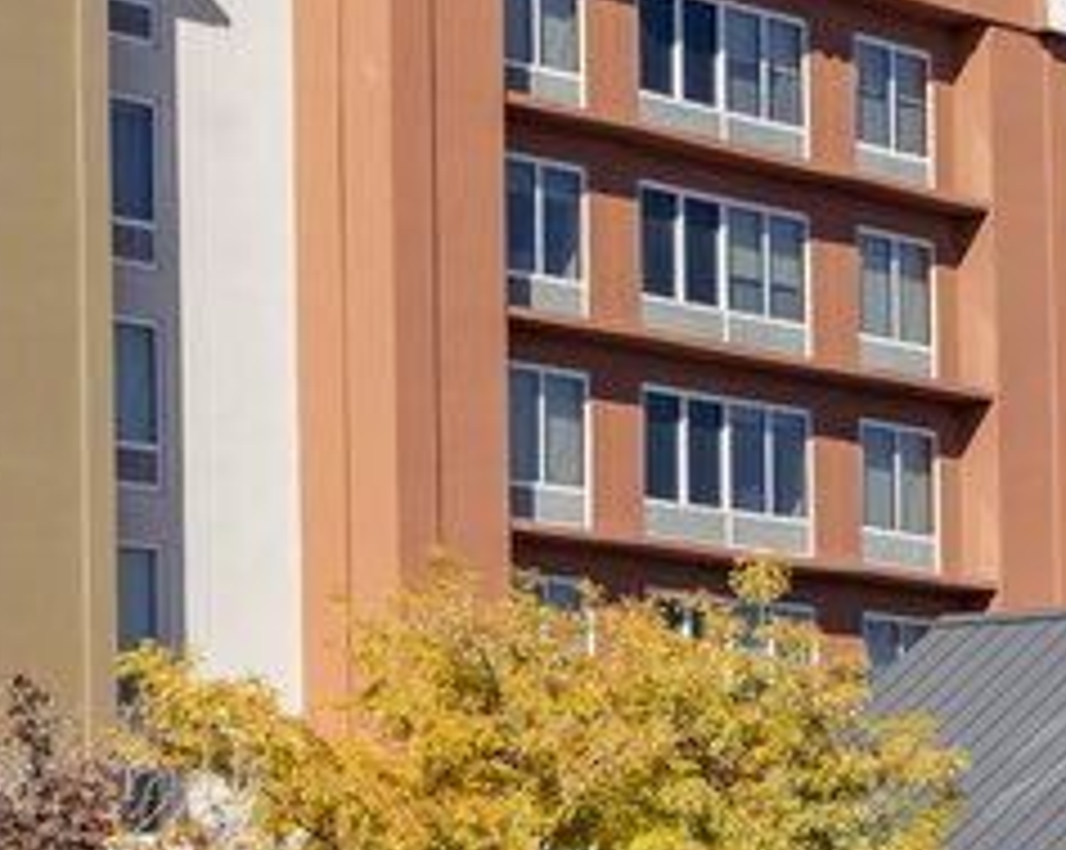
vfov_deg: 11.8
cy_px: 474
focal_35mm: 130
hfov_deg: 14.6
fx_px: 4096
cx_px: -36
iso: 400
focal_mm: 32
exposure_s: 1/1250
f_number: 9
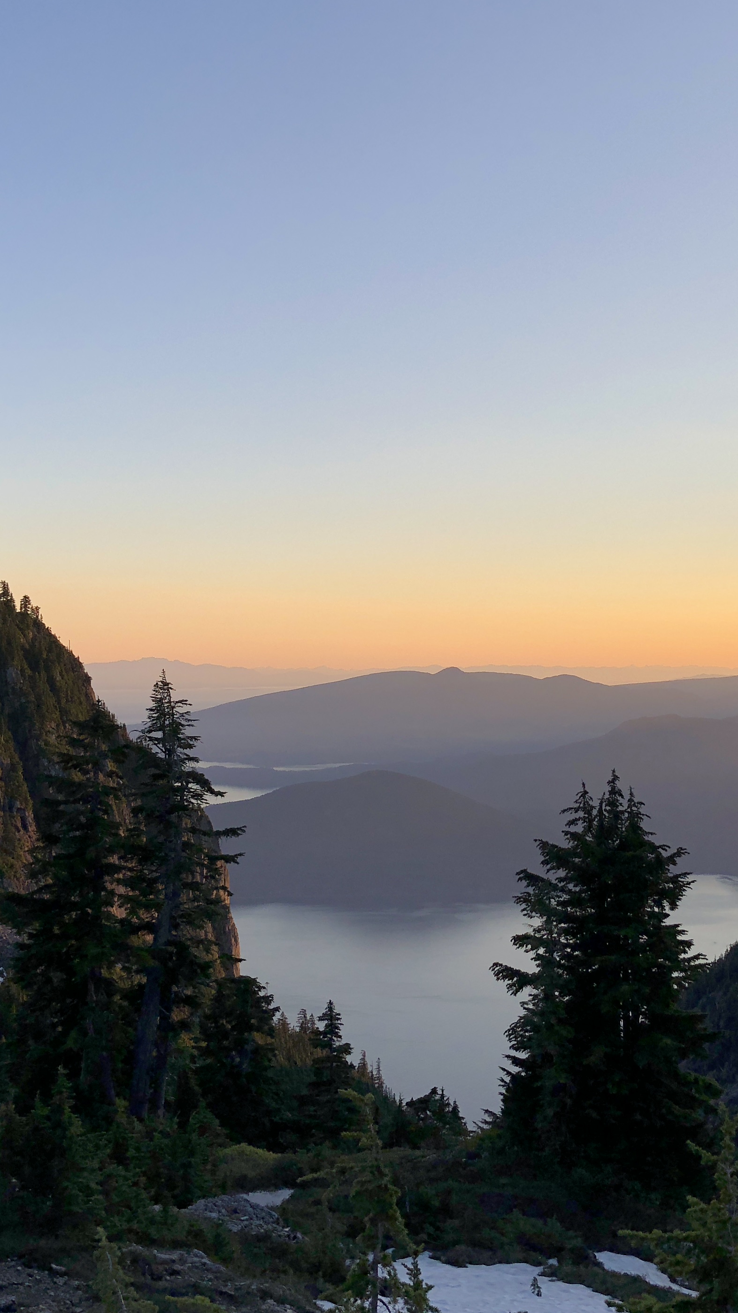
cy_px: 663
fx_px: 1531
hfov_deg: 27.0
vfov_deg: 46.4
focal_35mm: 44
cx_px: 450
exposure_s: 1/771
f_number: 1.8
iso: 20
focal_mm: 4
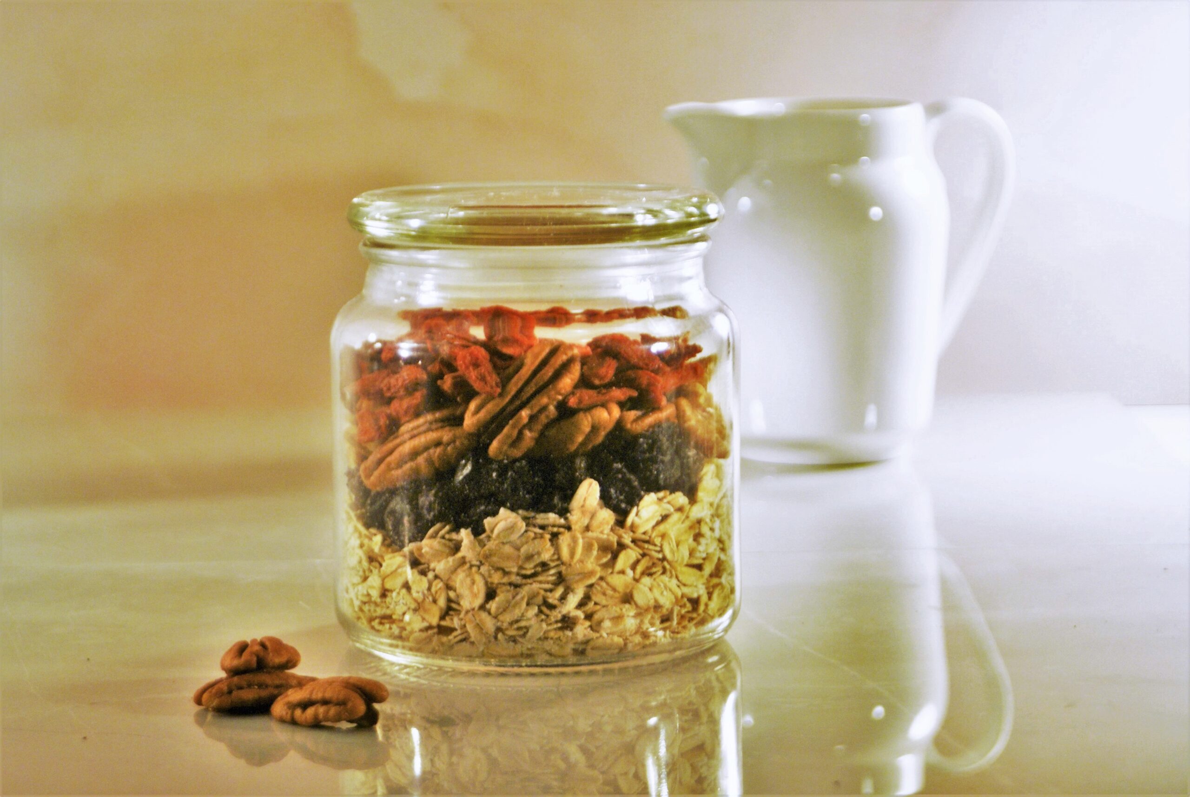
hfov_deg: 17.0
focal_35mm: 120
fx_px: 3972
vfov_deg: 11.5
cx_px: 595
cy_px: 398
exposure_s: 1/125
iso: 250
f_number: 5.6
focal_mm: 80
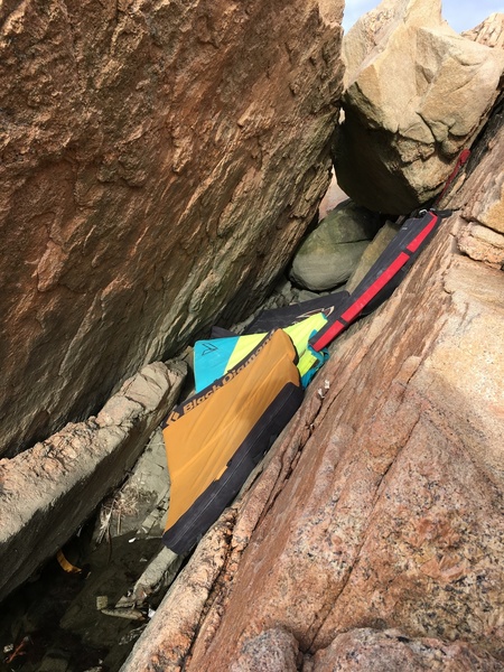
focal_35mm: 29
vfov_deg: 61.7
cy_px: 336
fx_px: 563
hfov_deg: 48.2
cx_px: 252
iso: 25
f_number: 2.2
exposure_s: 1/582
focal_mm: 4.15
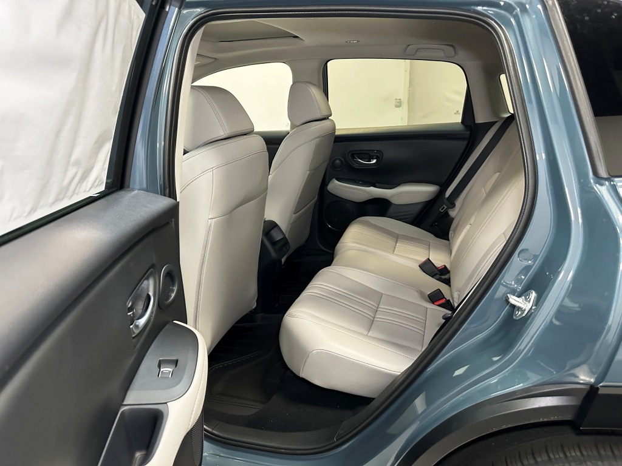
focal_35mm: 24
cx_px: 311
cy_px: 233
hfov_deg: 71.6
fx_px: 431
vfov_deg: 56.8
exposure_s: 1/40
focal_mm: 6.86
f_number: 1.78
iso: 640
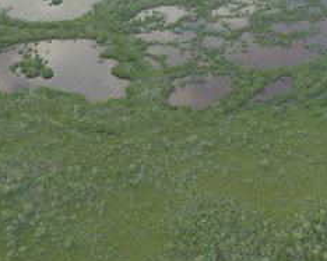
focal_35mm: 112
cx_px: 264
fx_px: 1083
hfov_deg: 17.0
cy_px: -91
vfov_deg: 13.2
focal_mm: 5.7
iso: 80
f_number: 3.5
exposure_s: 1/100
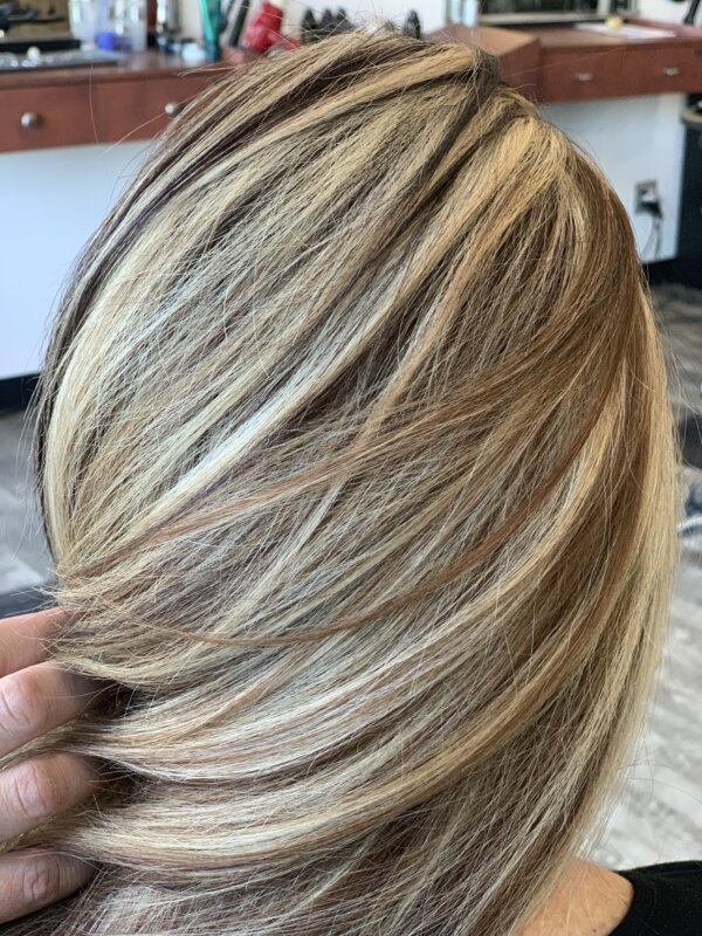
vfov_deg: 36.8
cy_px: 468
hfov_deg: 28.0
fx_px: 1406
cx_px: 351
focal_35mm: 52
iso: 200
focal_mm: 6
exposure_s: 1/60
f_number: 2.4
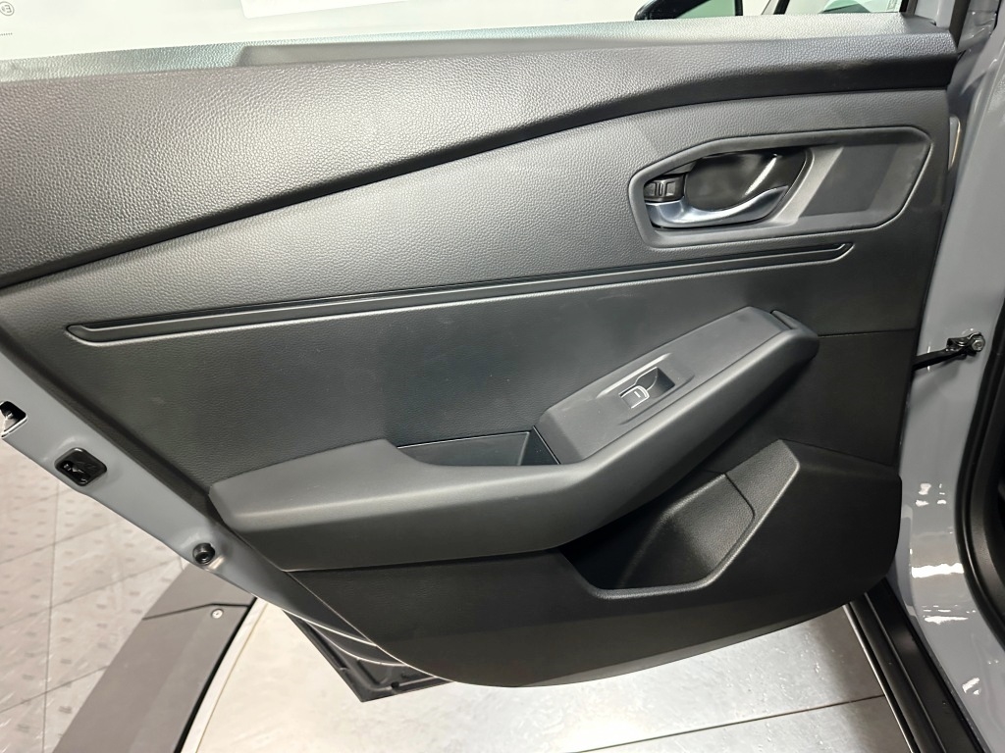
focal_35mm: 24
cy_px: 376
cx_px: 502
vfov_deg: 56.8
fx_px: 697
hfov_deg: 71.6
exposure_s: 1/40
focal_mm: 6.86
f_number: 1.78
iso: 640
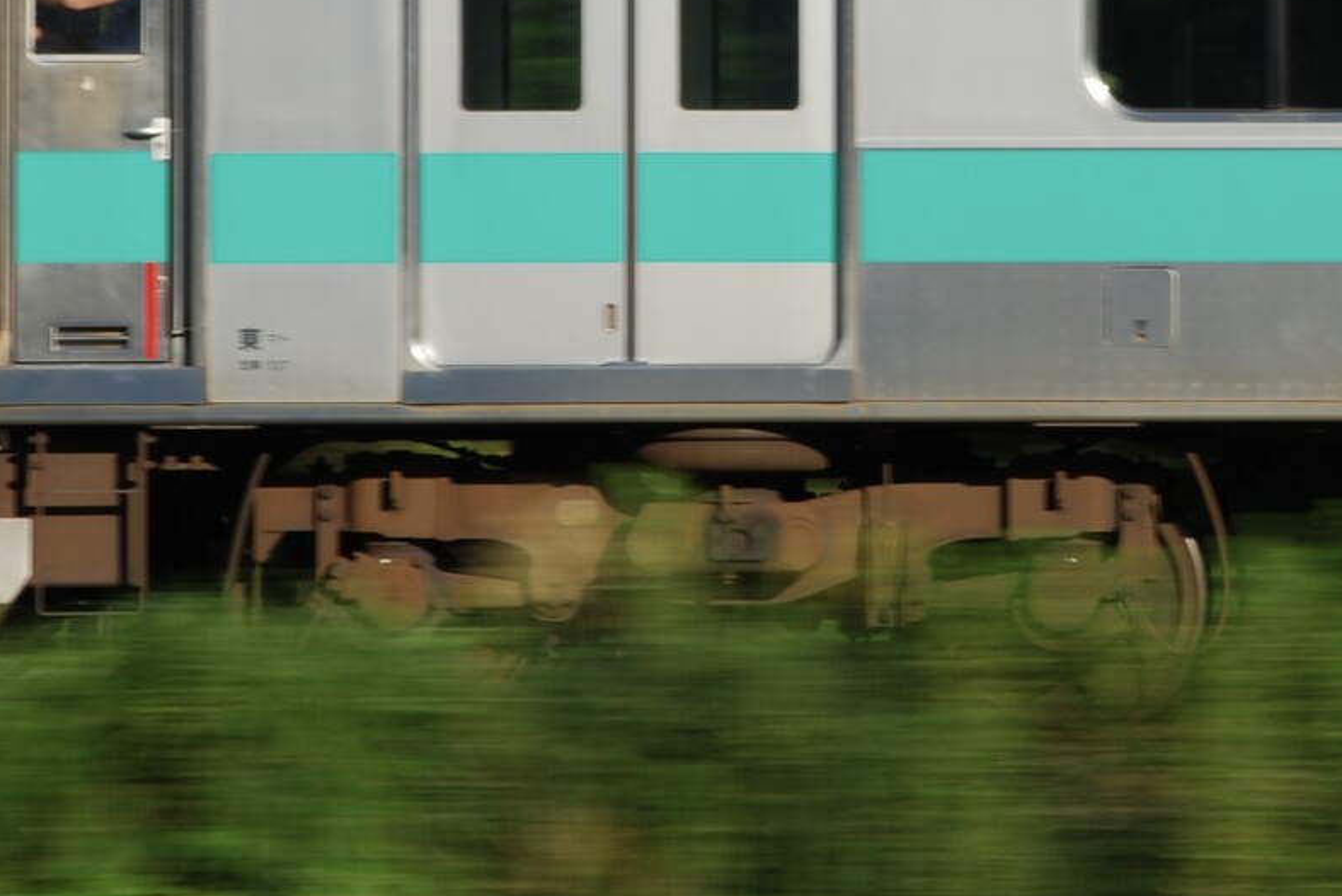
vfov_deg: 3.2
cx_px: 1012
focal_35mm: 428
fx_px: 15965
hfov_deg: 4.8
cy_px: 83
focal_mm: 125
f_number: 14
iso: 100
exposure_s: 1/80
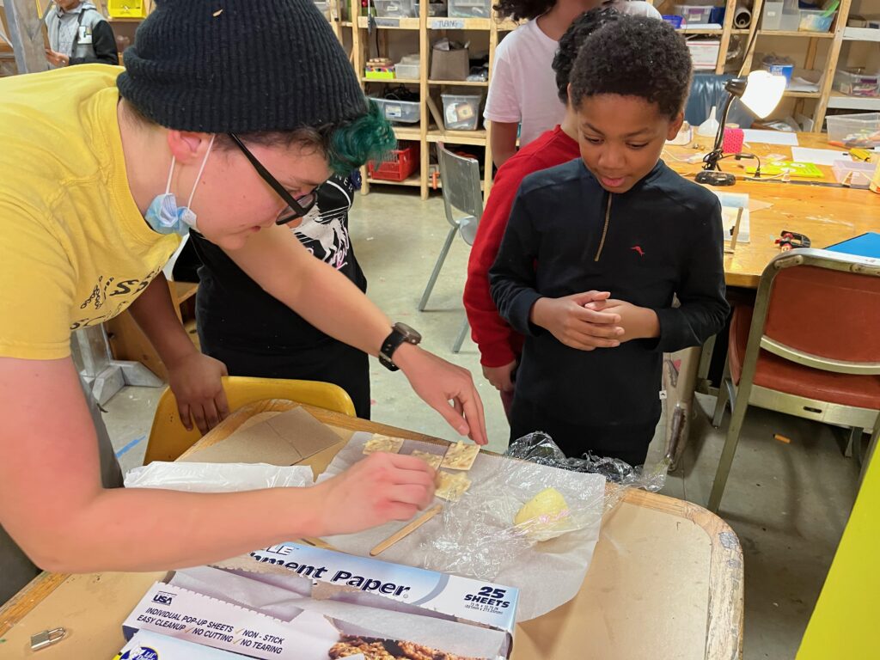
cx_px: 440
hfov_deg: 67.3
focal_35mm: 26
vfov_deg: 53.1
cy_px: 330
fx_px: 661
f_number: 1.6
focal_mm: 5.1
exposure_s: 1/60
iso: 320
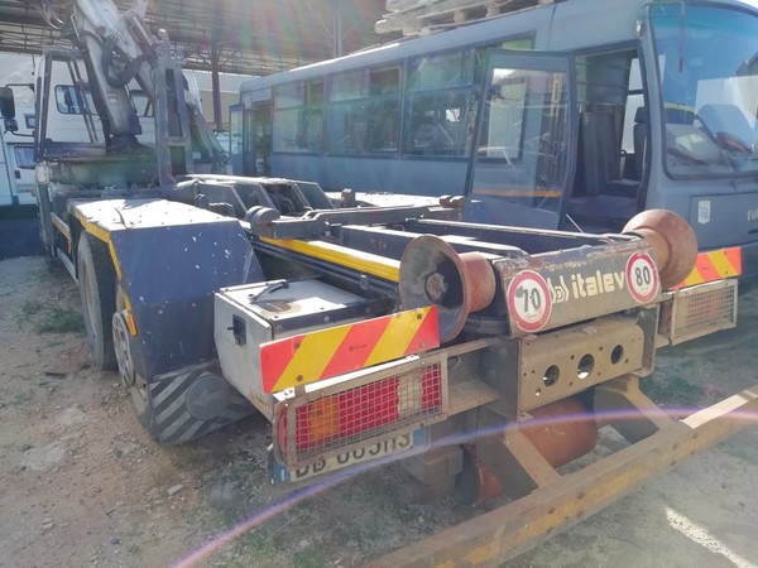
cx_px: 379
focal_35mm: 26
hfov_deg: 67.3
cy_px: 284
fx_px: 569
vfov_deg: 53.1
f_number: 2.2
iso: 50
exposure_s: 1/329
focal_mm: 3.21
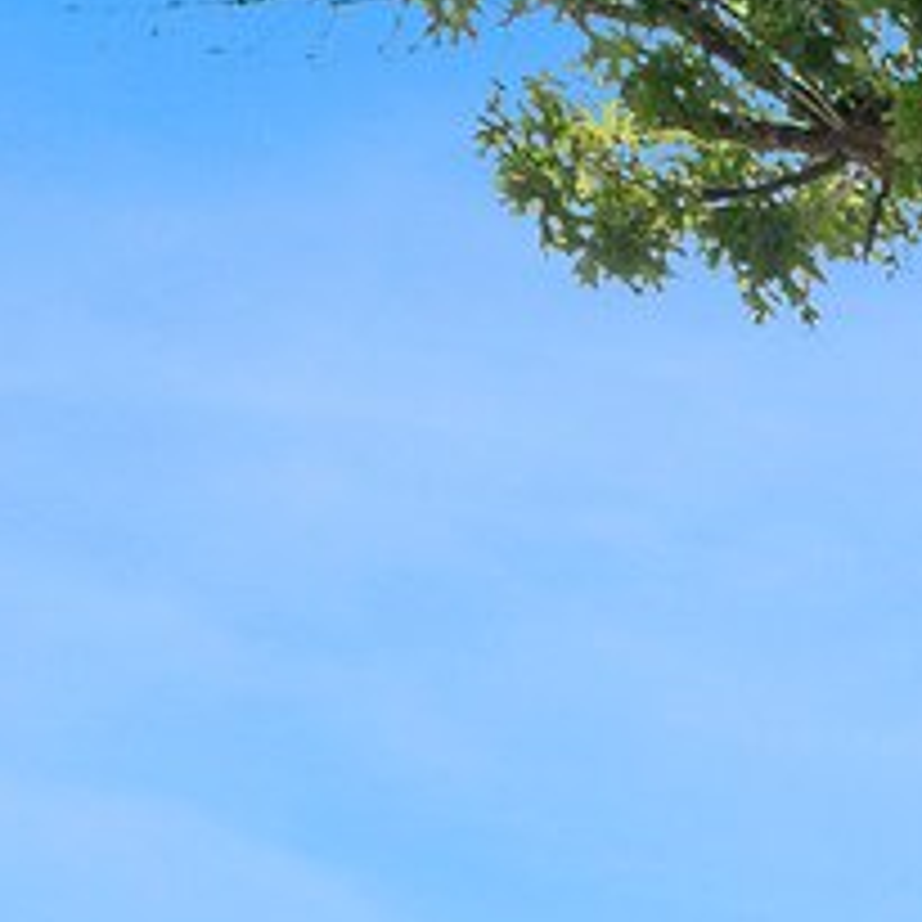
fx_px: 4098
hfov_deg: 8.0
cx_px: 3688
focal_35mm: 136
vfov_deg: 10.3
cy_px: 2532
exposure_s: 1/100
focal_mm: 16
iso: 400
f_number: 7.1
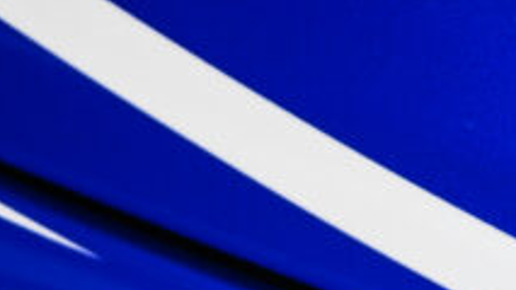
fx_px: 4969
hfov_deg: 5.9
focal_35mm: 363
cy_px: 1236
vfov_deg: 3.2
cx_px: 131
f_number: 8
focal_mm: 48
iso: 100
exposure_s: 1/100
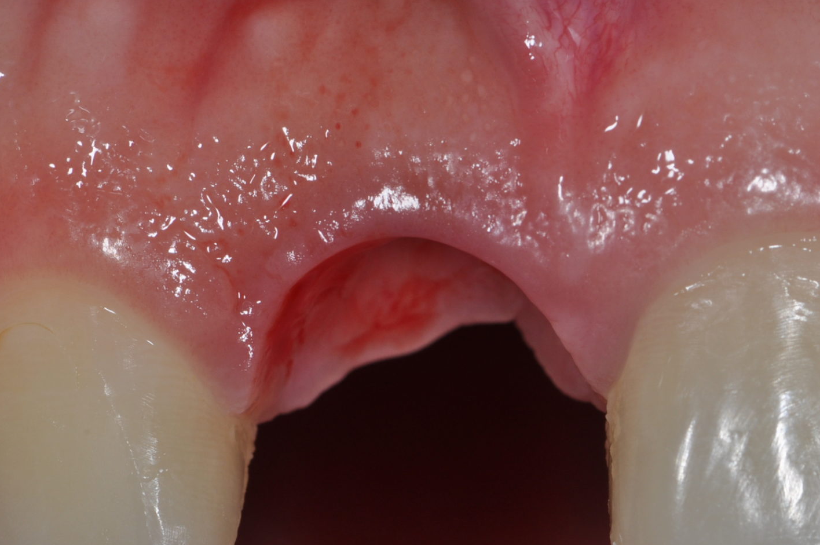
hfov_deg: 9.0
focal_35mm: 228
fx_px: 5182
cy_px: 331
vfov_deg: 6.0
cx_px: 551
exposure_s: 1/160
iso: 200
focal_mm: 105
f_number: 22
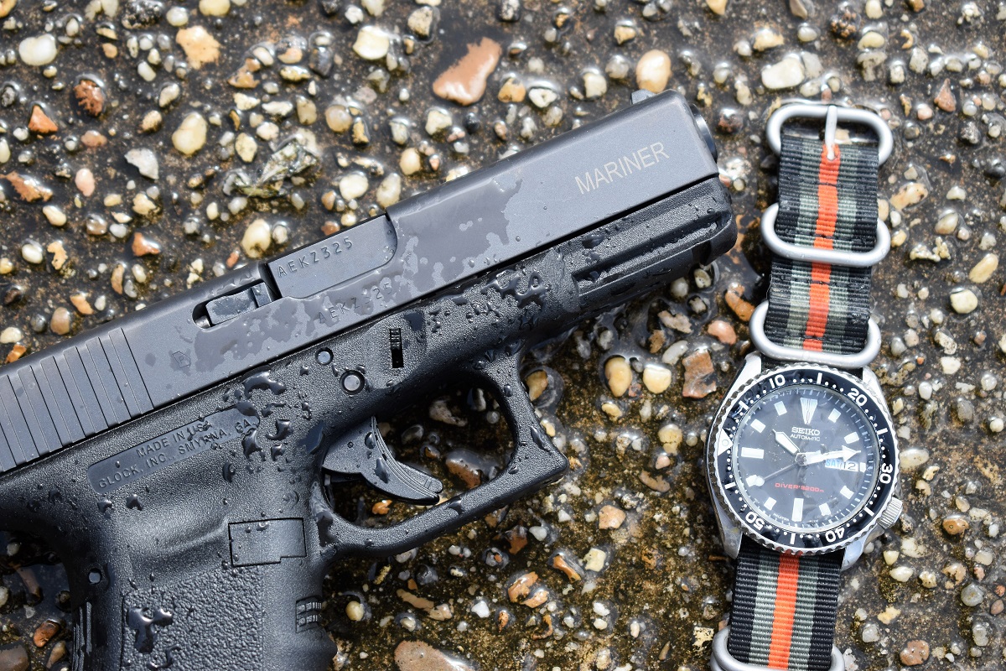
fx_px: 2305
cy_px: 336
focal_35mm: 82
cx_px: 503
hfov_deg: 24.6
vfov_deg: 16.6
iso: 200
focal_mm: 55
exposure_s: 1/250
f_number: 6.3
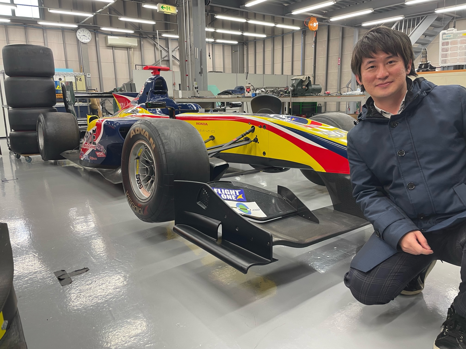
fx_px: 350
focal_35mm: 26
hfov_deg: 67.3
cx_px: 233
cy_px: 174
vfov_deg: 53.1
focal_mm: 4.2
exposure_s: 1/50
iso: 64
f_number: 1.6
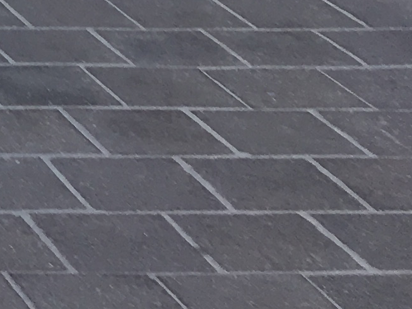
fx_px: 2131
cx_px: -806
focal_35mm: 179
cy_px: -354
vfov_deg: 7.9
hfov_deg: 9.0
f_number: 2.2
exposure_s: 1/131
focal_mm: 4.15
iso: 25
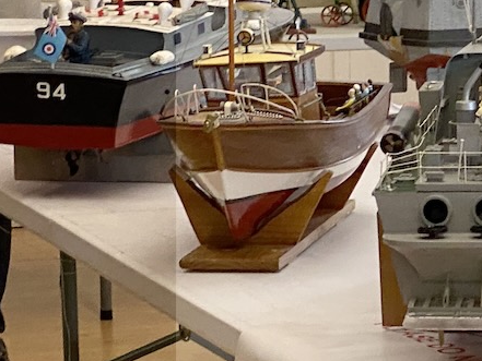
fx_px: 2103
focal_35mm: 151
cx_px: 680
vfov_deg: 9.8
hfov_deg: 12.5
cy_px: 155
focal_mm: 6
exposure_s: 1/50
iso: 200
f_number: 2
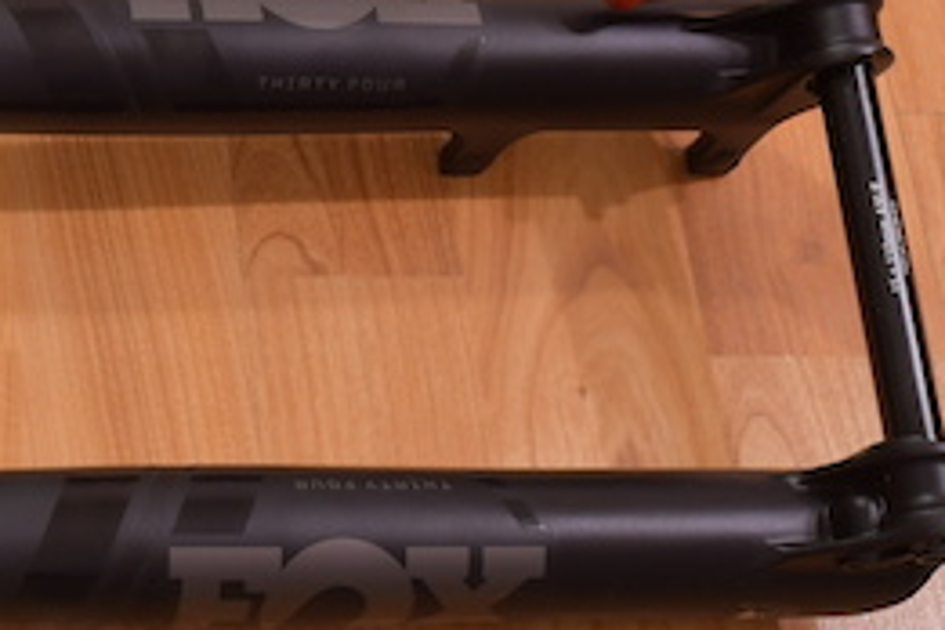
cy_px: 150
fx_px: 2651
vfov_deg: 13.5
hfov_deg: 18.3
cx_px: -406
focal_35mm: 101
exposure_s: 1.3
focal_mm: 22
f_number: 11
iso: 400
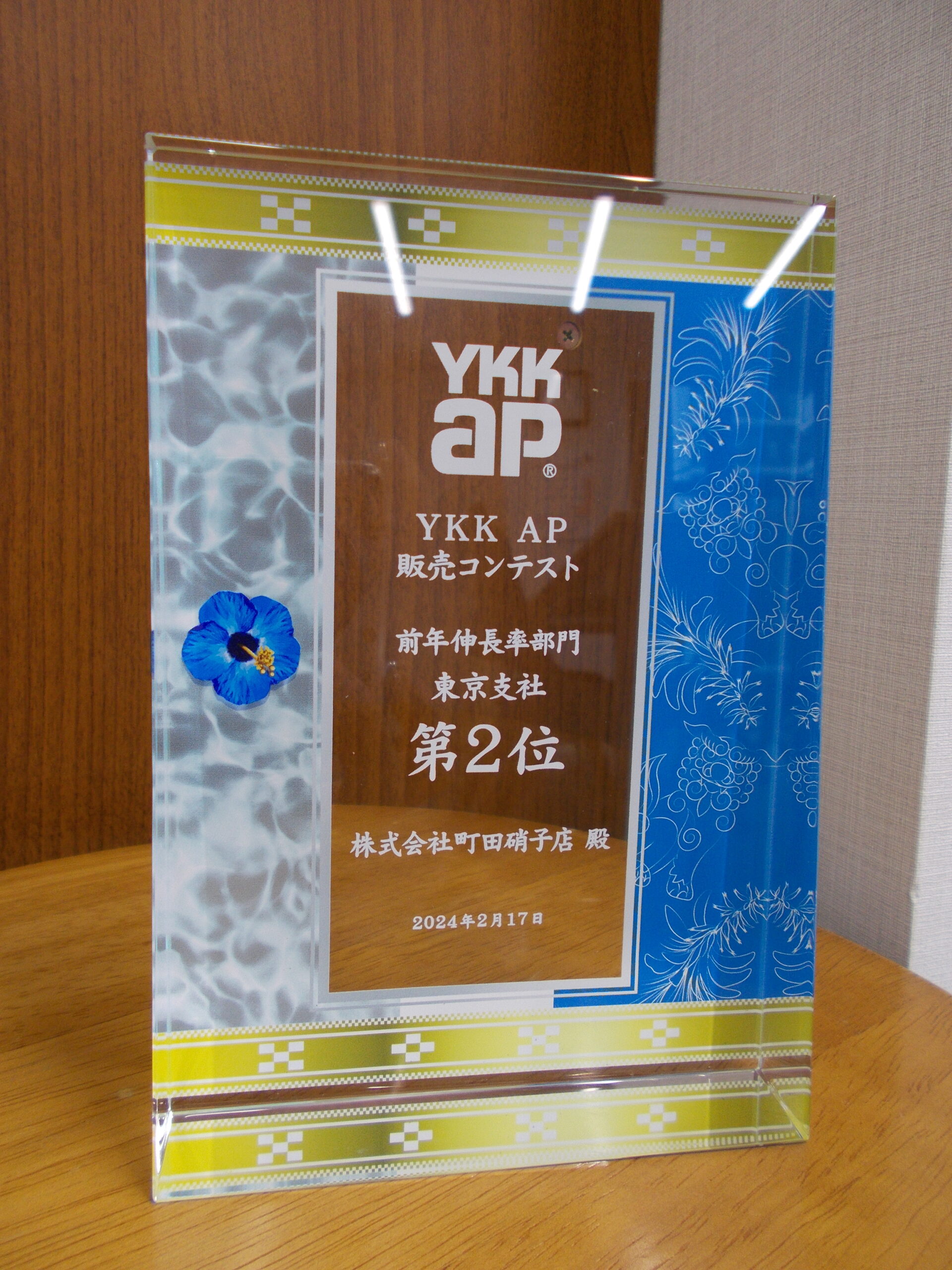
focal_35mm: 26
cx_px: 476
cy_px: 635
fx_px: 953
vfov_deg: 67.3
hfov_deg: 53.1
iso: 80
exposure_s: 1/30
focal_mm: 4.6
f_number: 3.2
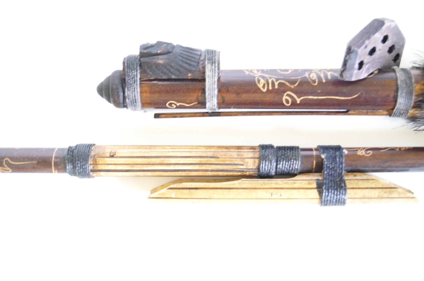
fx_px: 494
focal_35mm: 42
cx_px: 212
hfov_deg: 46.5
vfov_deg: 31.8
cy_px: 140
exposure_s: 1/40
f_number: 4.5
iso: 3200
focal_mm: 28
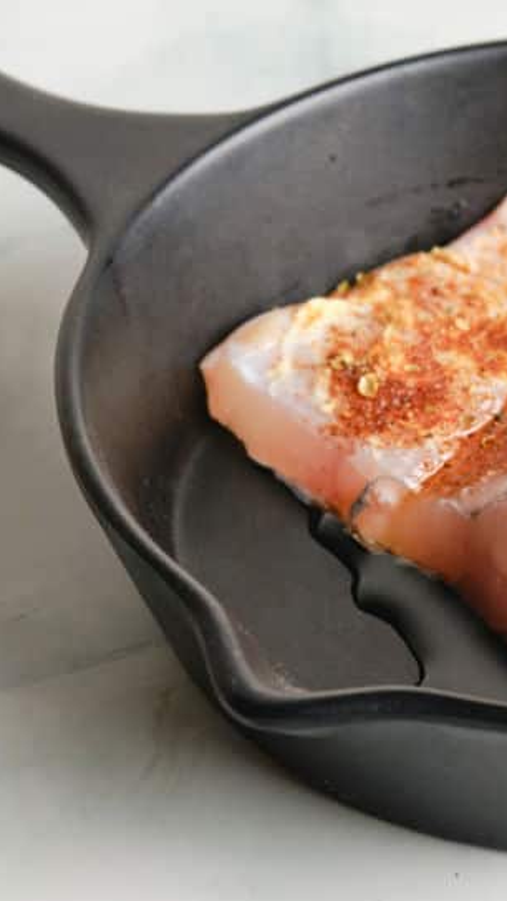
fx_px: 3394
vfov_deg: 15.1
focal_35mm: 142
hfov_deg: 8.5
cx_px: 566
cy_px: 450
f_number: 8
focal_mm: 60
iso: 3200
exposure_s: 1/60
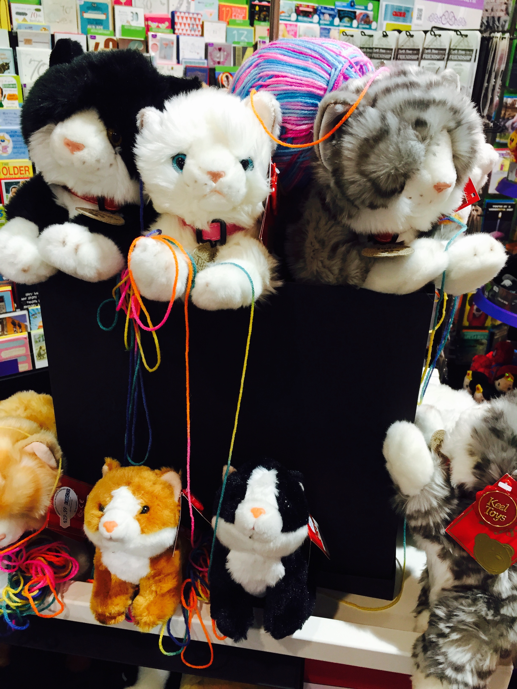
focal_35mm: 29
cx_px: 258
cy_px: 344
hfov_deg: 48.2
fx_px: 577
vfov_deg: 61.7
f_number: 2.2
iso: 64
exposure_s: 1/33
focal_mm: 4.15
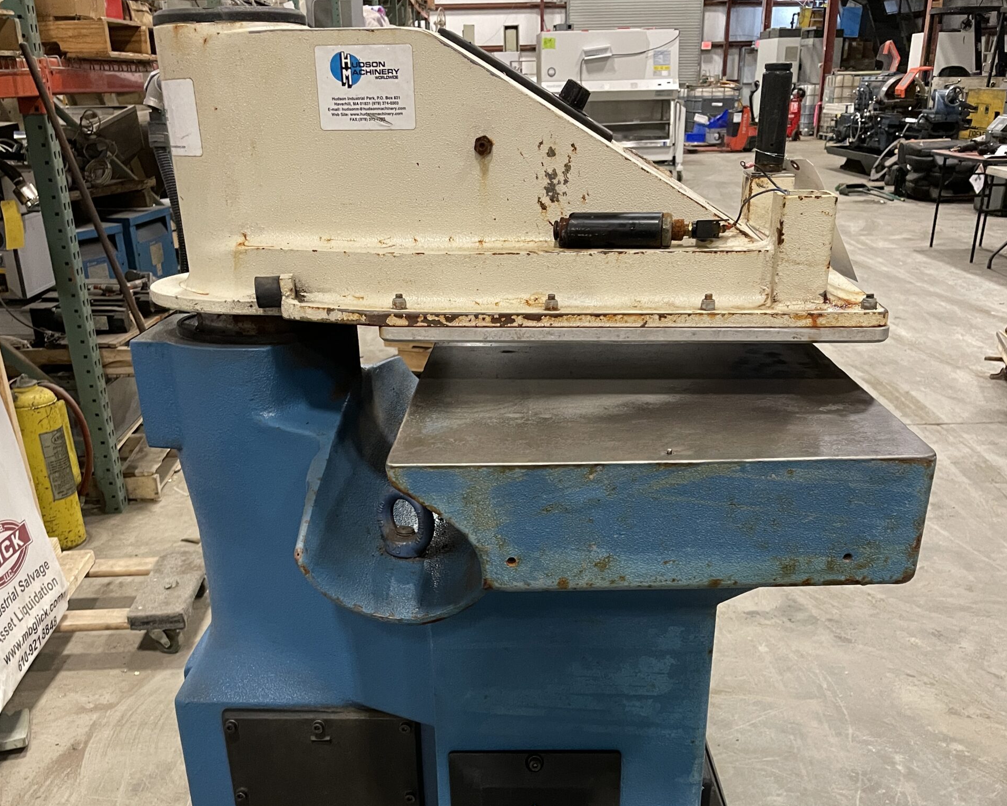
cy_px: 618
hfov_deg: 52.8
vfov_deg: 41.9
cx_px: 504
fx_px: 1013
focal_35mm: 34
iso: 500
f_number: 1.6
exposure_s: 1/60
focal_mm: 4.2
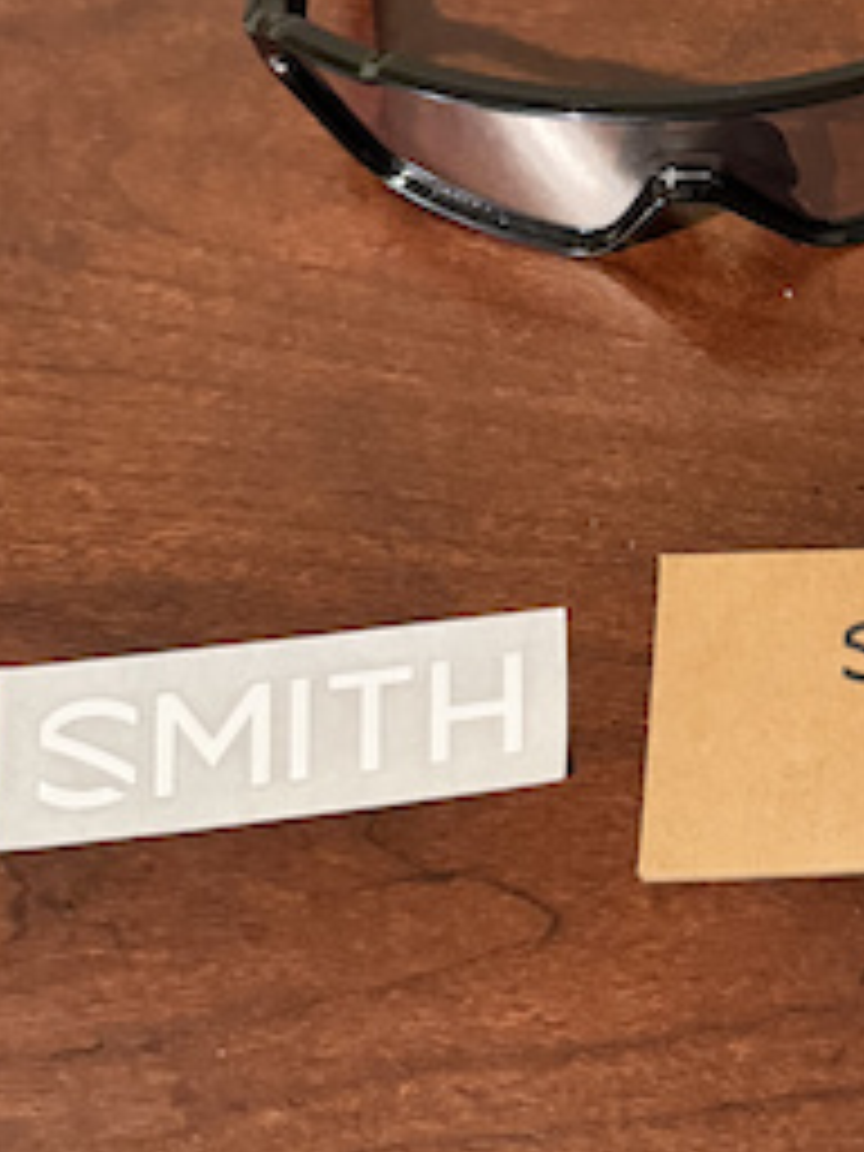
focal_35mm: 75
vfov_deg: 25.4
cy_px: 194
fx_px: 2496
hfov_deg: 17.8
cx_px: 1256
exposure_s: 1/40
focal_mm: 6.76
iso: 800
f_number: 1.78
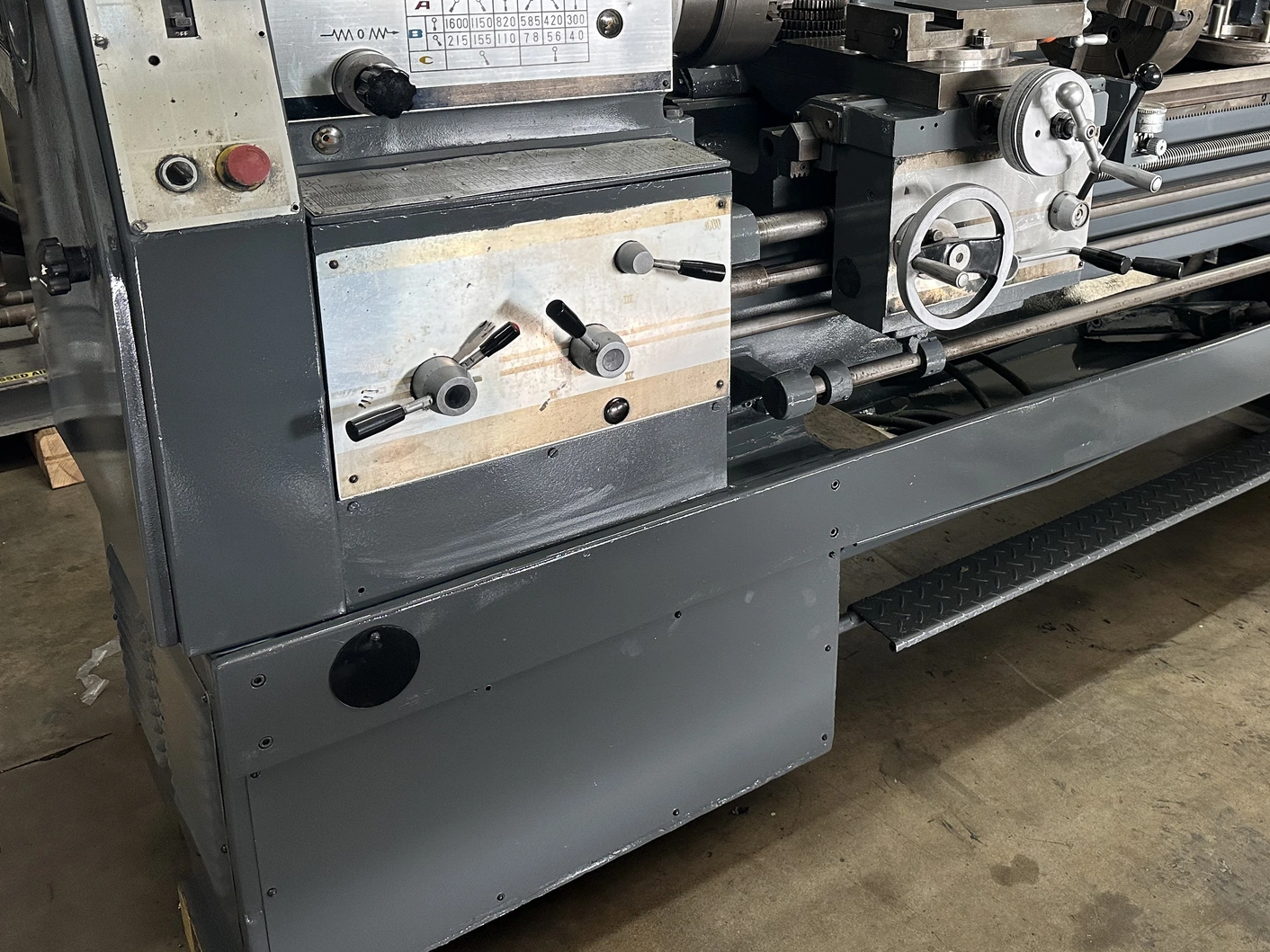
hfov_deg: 53.1
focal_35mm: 34
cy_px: 297
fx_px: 1247
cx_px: 821
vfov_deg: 41.1
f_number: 1.78
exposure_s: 1/121
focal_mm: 6.86
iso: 200
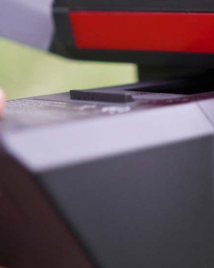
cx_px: 248
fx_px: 991
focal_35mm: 125
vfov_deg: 15.4
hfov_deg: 12.1
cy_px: 154
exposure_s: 1/60
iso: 1250
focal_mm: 35
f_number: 1.8
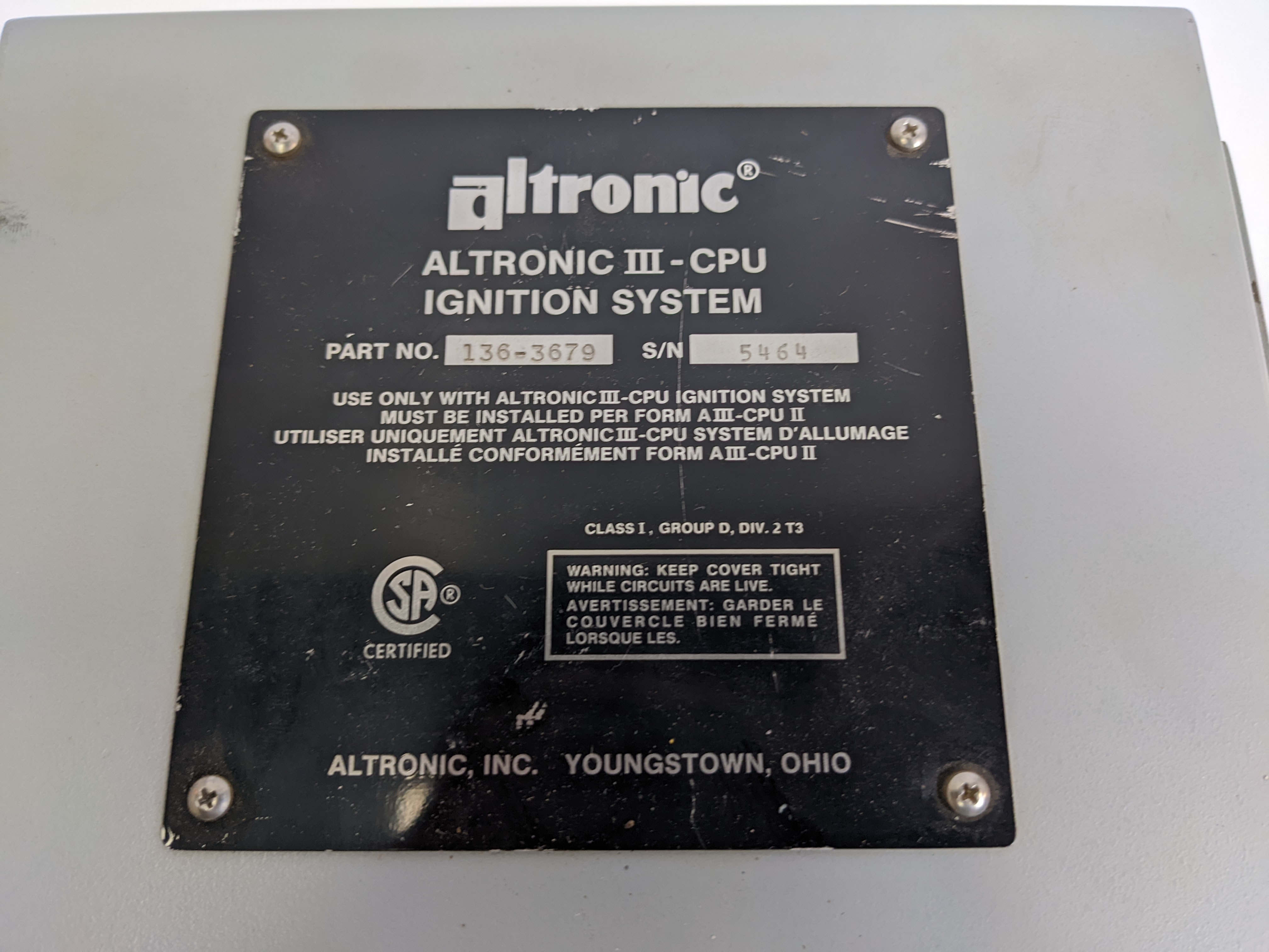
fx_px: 990
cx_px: 634
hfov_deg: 65.3
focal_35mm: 27
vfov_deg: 51.4
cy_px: 476
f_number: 1.73
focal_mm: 4.38
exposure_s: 1/30
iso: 77
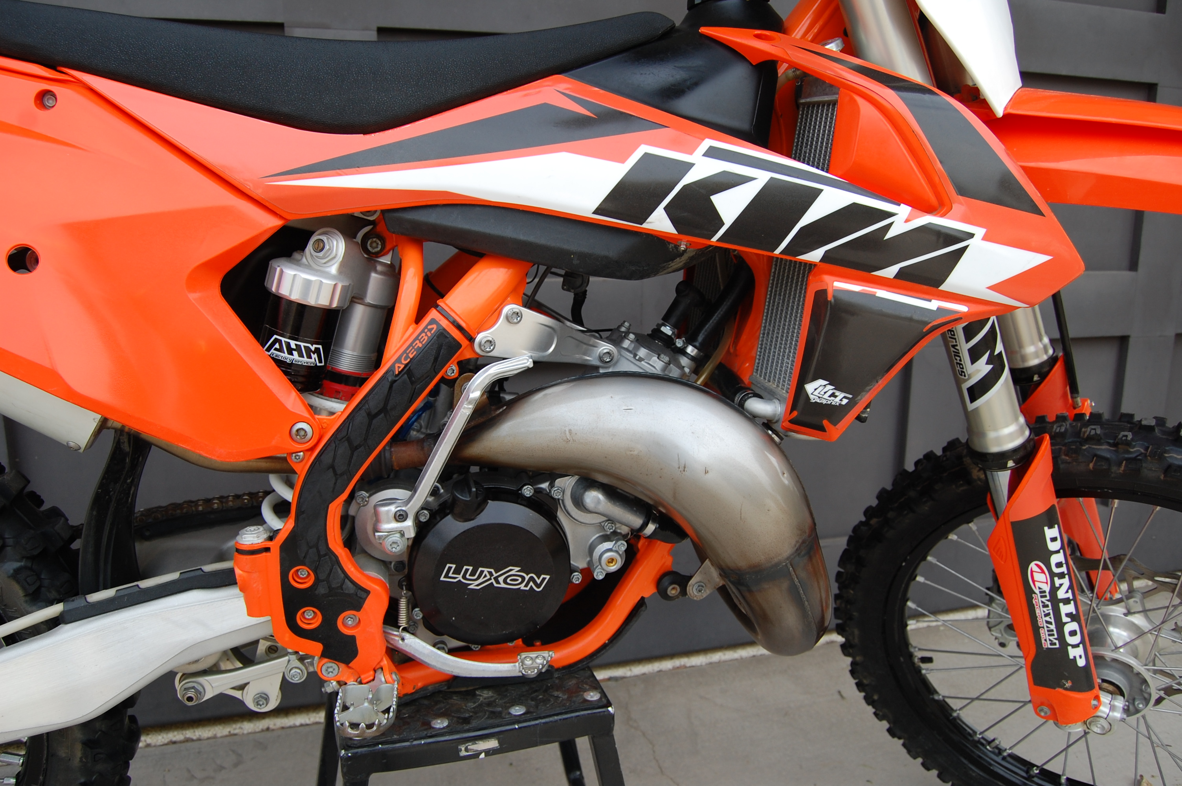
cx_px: 591
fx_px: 886
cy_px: 393
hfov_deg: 67.4
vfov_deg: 47.8
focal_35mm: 27
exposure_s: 1/125
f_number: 5.6
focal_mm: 18
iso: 200
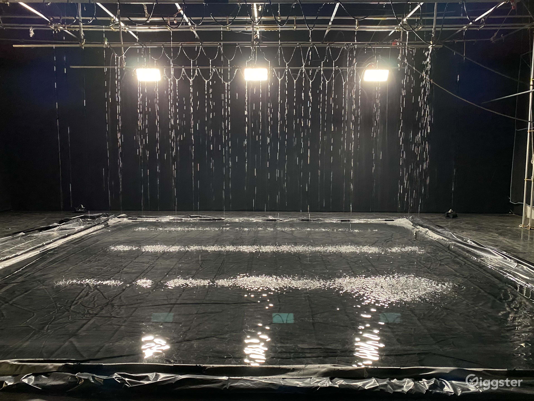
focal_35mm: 26
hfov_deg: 67.3
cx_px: 267
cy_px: 200
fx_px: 401
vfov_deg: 53.1
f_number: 1.8
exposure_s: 1/30
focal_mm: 4.25
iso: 640
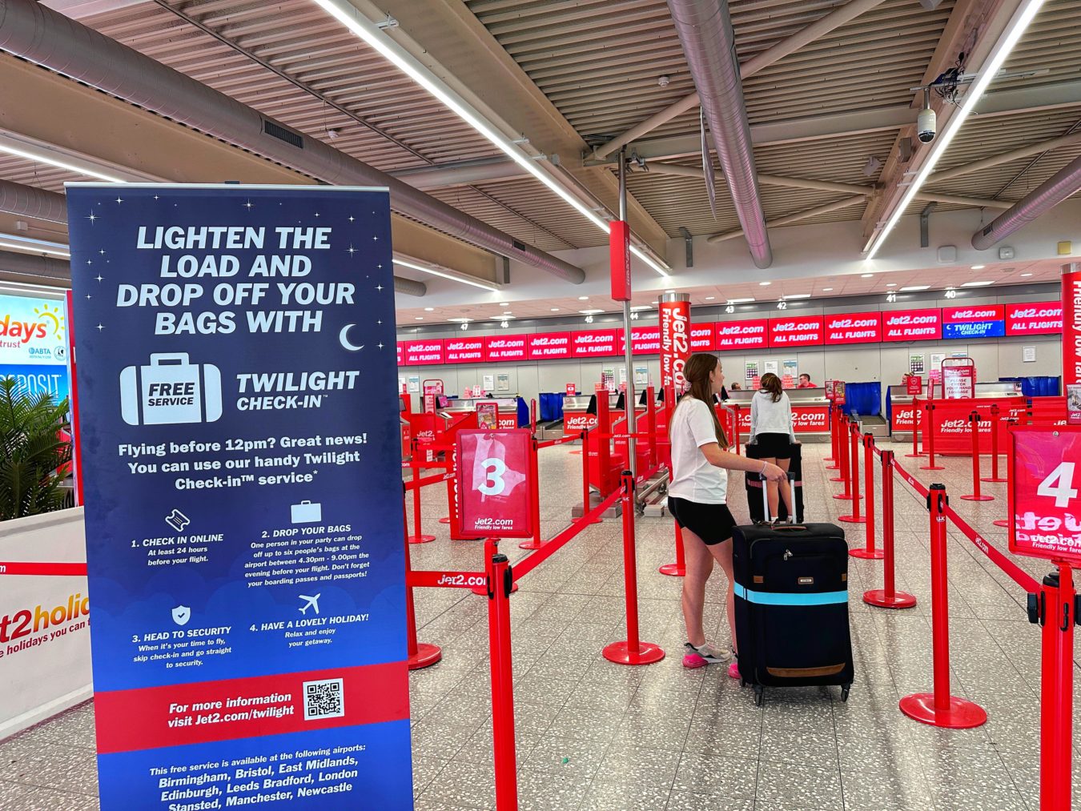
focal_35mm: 24
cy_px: 406
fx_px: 750
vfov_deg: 56.8
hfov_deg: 71.6
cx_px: 540
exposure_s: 1/100
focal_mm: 6.86
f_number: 1.78
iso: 160
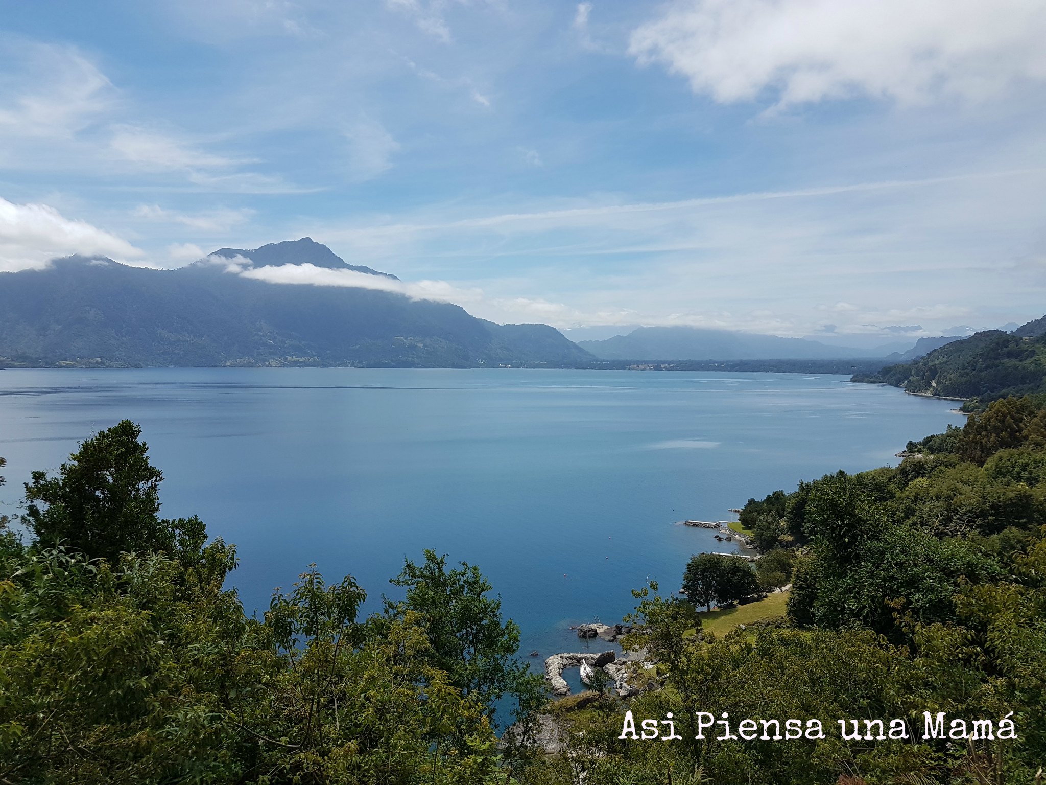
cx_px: 523
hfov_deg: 67.3
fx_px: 786
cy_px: 392
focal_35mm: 26
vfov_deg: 53.1
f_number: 1.7
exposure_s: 1/2976
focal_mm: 4.2
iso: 40
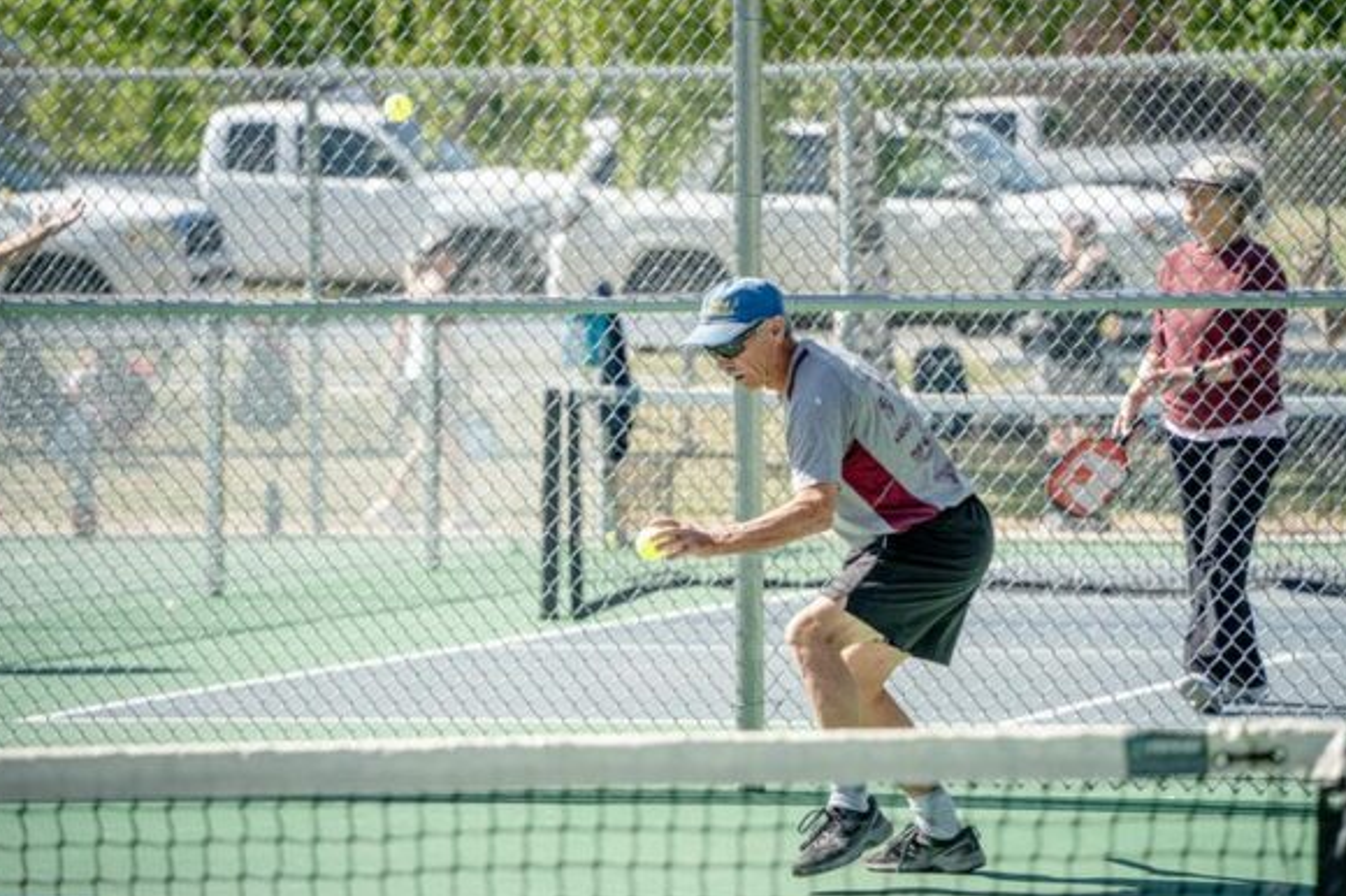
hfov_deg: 9.9
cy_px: 439
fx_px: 7735
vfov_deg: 6.6
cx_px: 664
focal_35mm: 207
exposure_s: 1/800
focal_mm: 200
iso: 200
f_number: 5.6
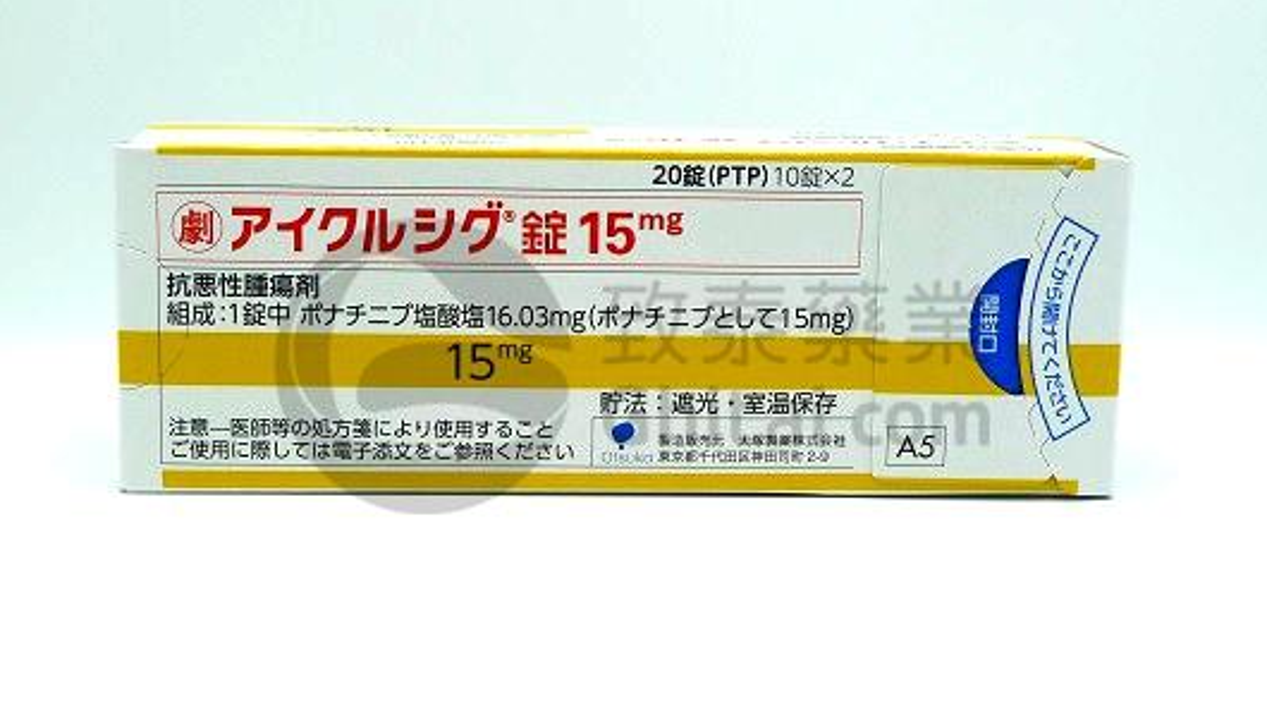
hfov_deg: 28.6
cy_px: 366
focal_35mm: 74
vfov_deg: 16.3
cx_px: 634
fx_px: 2486
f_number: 2.8
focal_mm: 12.8
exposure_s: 1/250
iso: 80
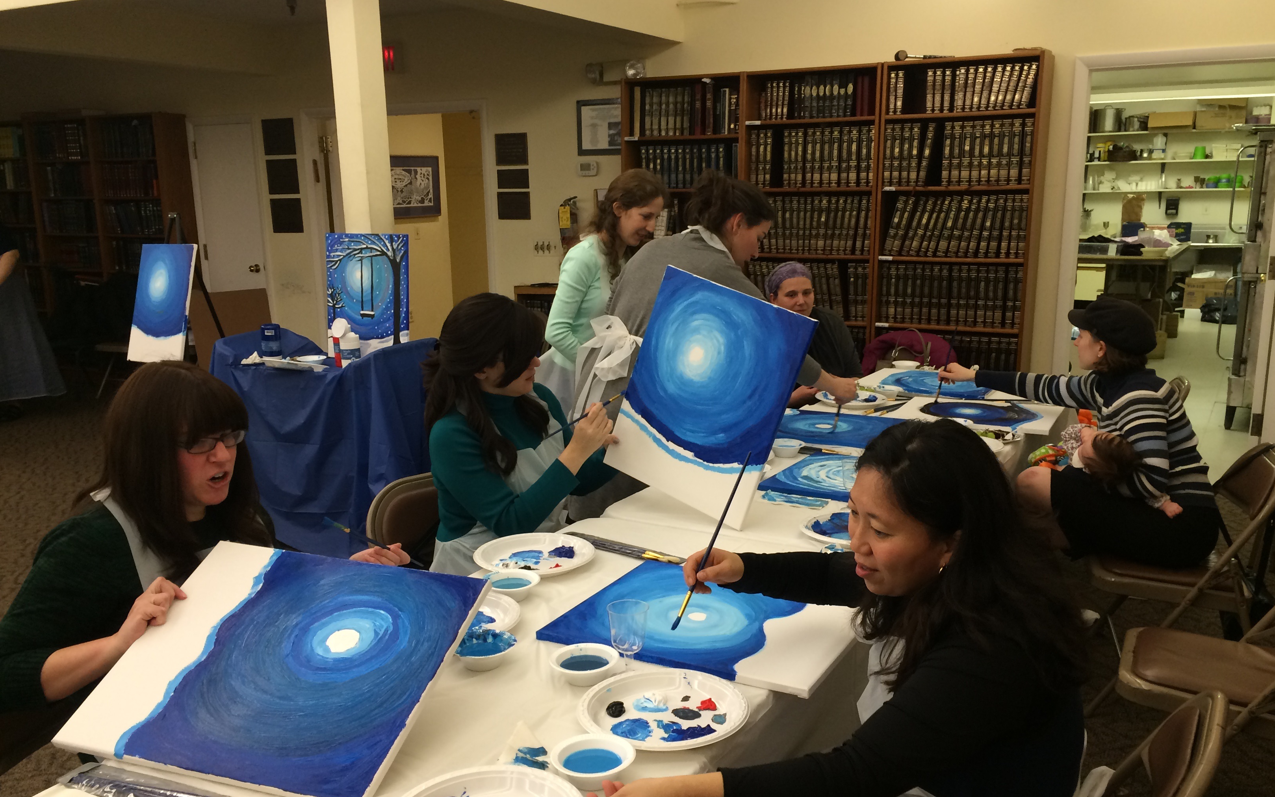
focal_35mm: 31
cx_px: 641
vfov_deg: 40.6
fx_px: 1077
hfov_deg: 61.2
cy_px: 438
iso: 80
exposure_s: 1/30
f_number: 2.2
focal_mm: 4.15
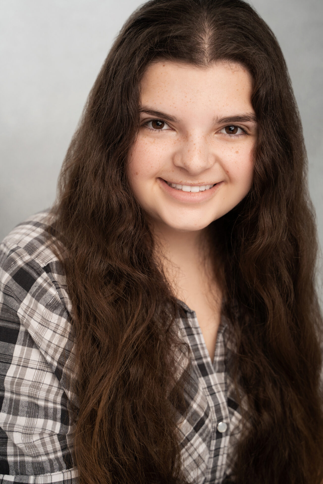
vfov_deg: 38.9
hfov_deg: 26.5
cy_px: 242
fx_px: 686
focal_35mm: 51
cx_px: 162
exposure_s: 1/160
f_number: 4
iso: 500
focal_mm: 51
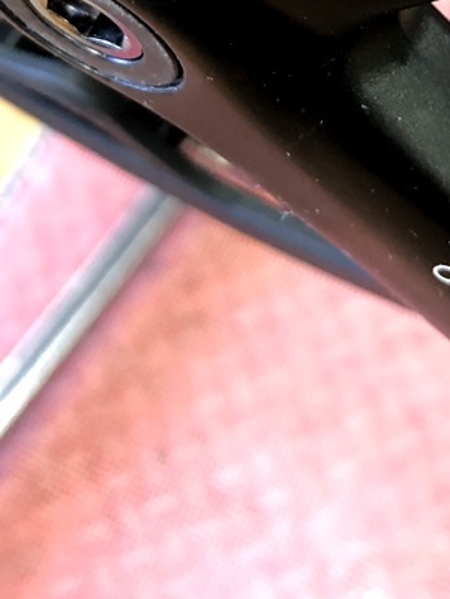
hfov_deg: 21.0
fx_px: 1213
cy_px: -145
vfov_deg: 24.7
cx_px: 284
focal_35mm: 70
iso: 80
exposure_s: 1/17
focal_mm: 4
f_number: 1.8
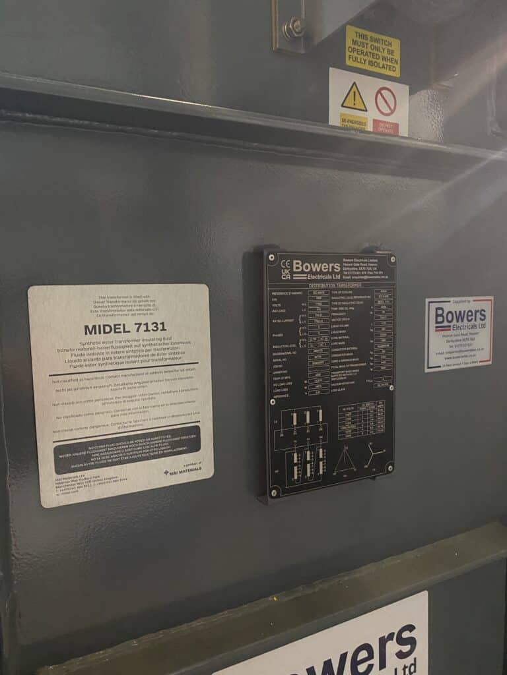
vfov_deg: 67.3
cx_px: 254
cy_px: 338
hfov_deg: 53.1
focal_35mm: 26
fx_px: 508
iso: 500
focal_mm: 4.25
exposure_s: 1/33
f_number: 1.8
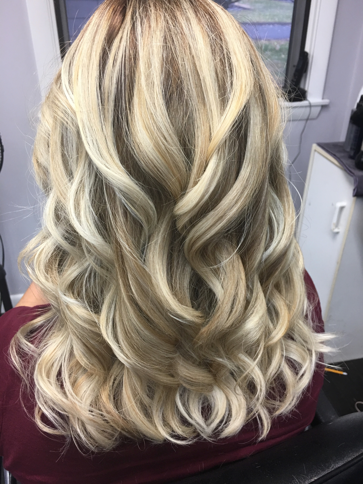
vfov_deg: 61.7
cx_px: 182
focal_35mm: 29
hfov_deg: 48.2
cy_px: 242
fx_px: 405
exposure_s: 1/30
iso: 40
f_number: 2.2
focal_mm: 4.15
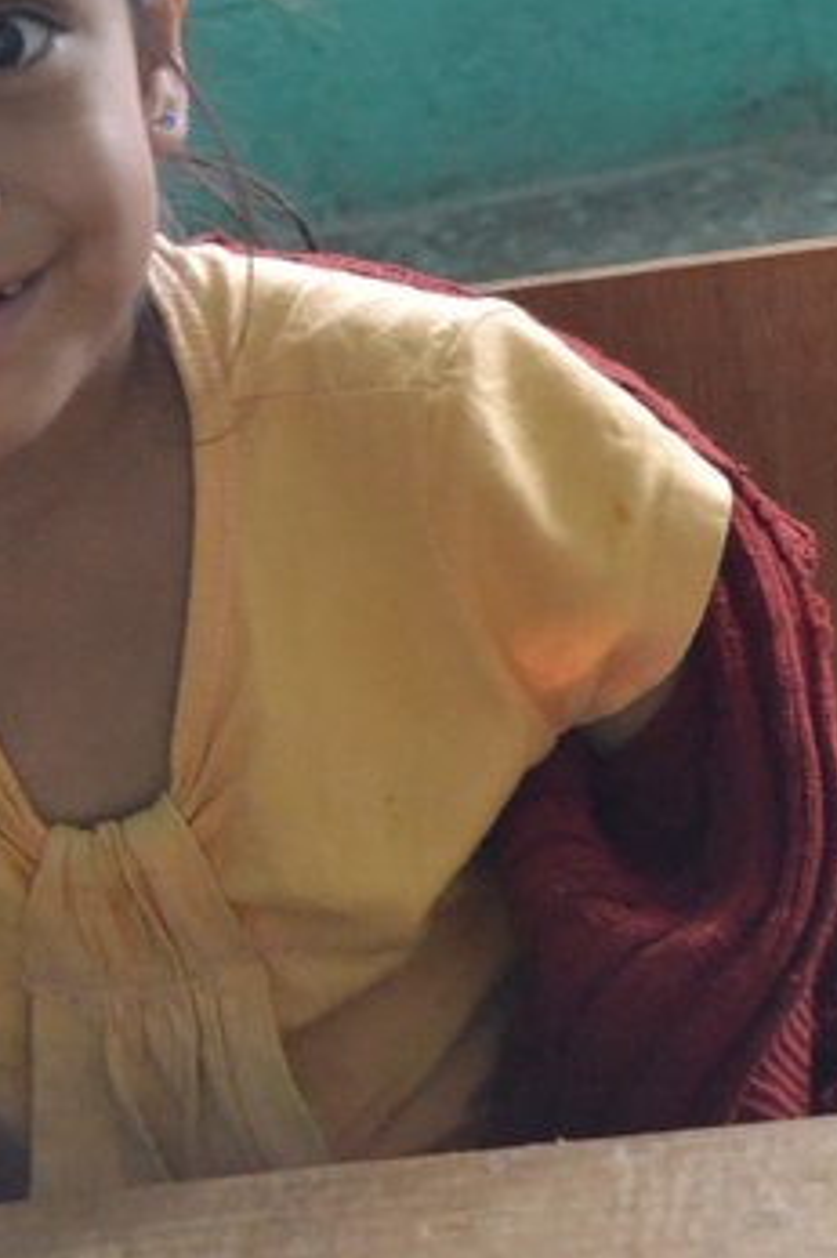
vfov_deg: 15.9
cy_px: 888
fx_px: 4485
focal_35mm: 128
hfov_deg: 10.6
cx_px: 187
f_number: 4.5
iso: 3200
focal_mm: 29
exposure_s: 1/60
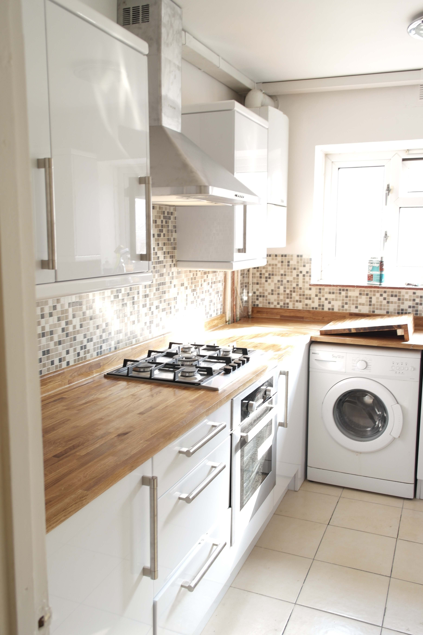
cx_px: 212
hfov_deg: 43.6
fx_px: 529
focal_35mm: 30
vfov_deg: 61.9
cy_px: 318
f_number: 4
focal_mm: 20
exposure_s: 1/13
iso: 100
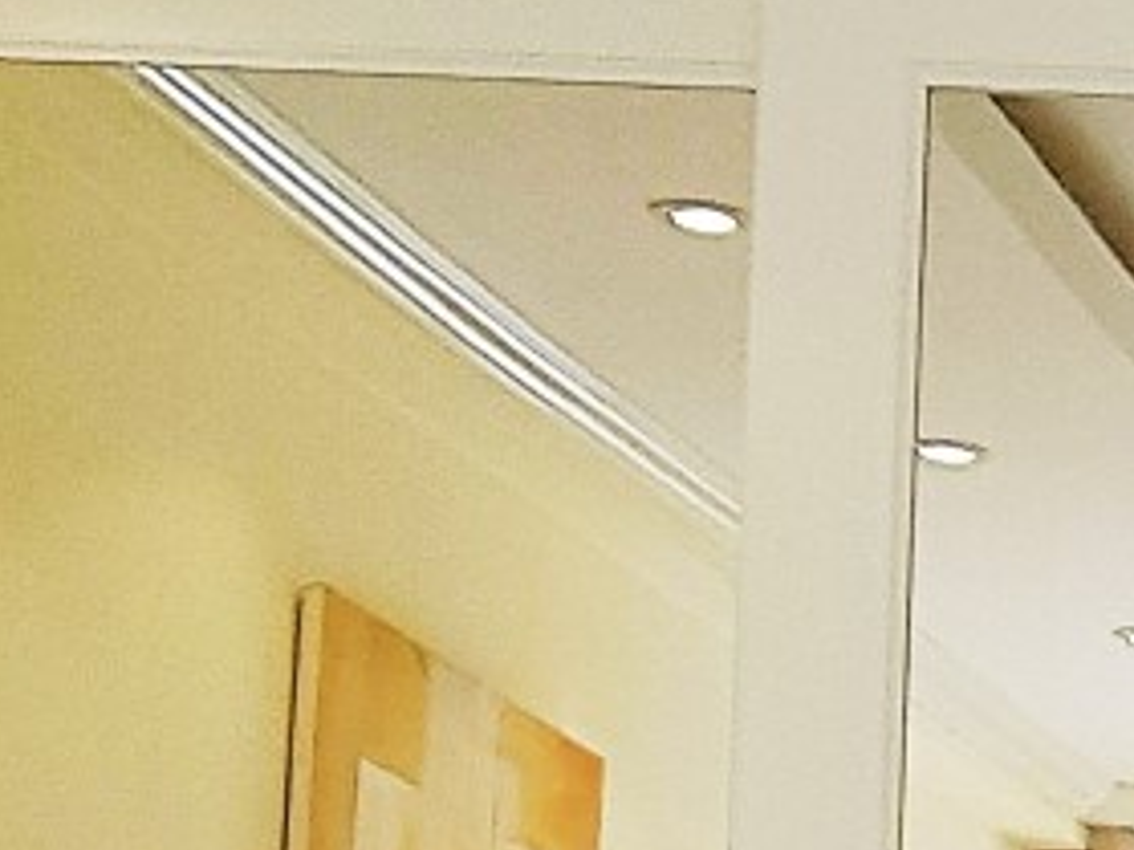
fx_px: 6254
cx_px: 2699
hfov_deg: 9.3
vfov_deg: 7.5
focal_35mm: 191
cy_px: 1667
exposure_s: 1/168
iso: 40
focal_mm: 4.2
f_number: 1.7
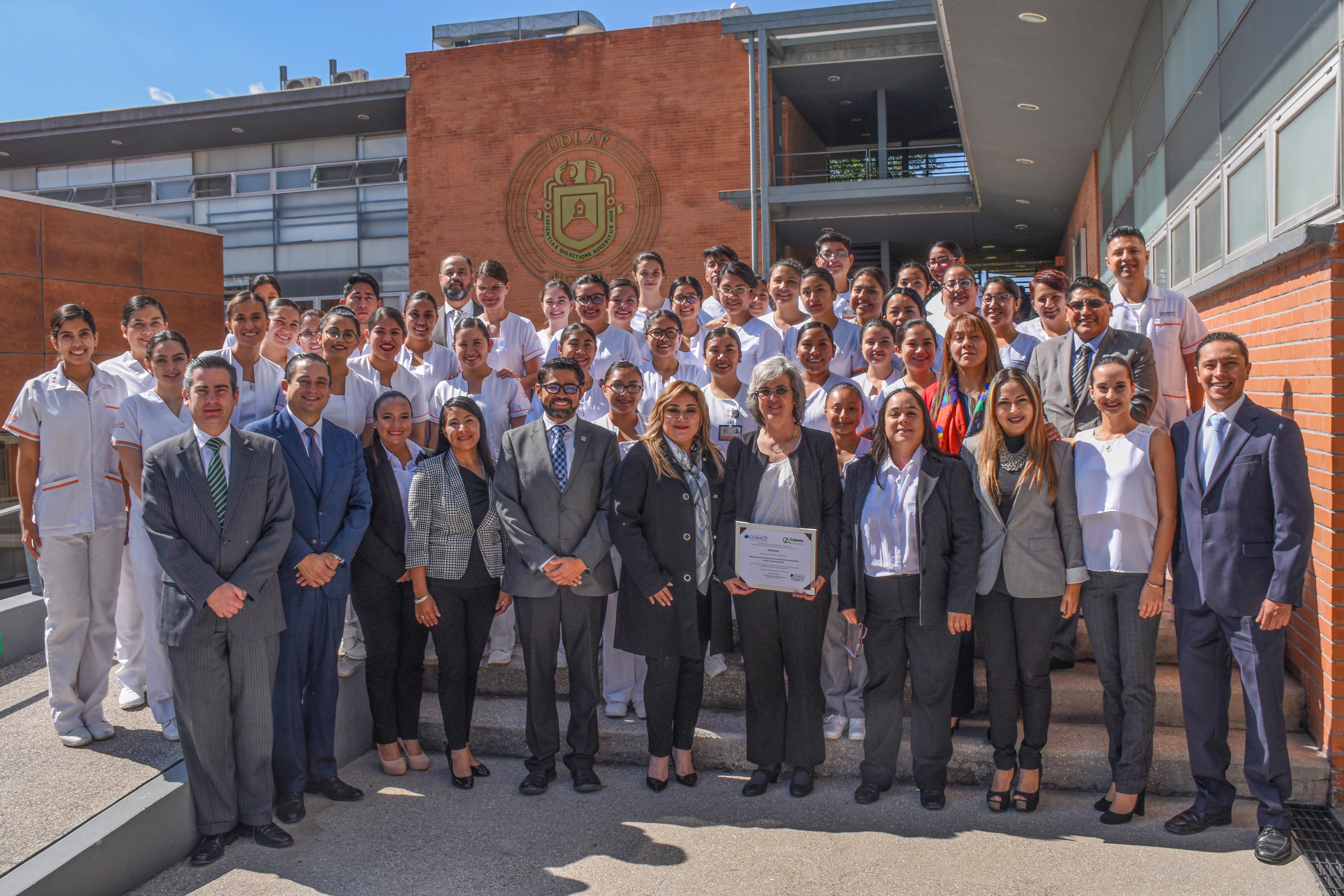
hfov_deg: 61.9
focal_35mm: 30
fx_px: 1120
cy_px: 448
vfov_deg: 43.6
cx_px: 672
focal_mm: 20
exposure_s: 1/200
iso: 100
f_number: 10
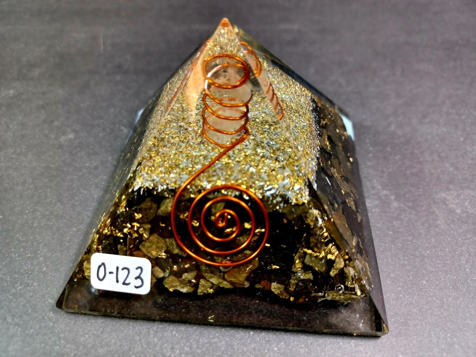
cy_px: 178
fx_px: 344
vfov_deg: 54.9
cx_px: 238
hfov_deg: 69.4
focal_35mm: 25
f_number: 1.8
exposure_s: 1/50
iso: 160
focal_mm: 4.6
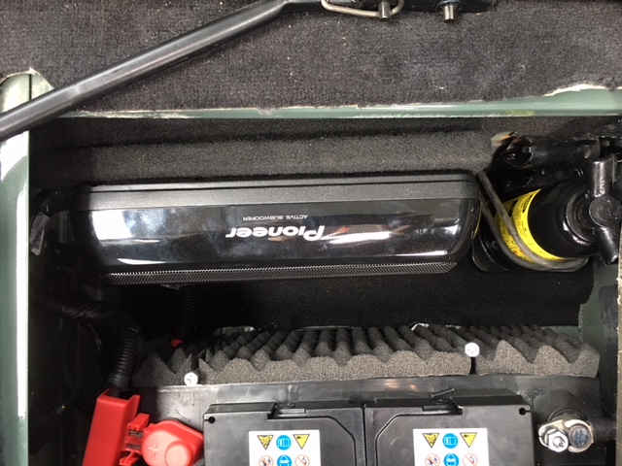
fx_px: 521
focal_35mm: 29
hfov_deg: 61.7
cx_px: 311
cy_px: 233
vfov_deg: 48.2
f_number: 2.2
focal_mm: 4.15
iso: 200
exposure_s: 1/20
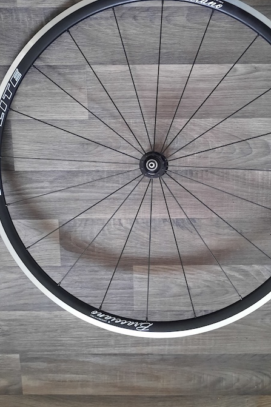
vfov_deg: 60.3
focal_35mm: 31
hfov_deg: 42.1
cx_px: 161
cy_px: 193
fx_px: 350
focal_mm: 4.6
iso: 400
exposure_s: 1/33
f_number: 2
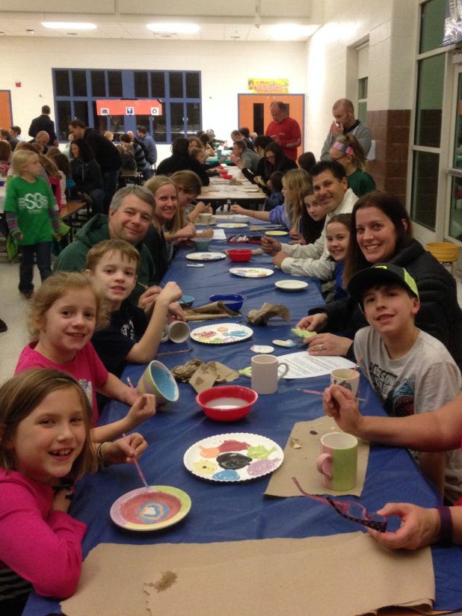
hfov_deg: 35.1
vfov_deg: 45.6
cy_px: 255
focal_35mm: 41
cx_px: 268
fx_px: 730
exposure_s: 1/20
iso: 320
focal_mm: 4.12
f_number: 2.4
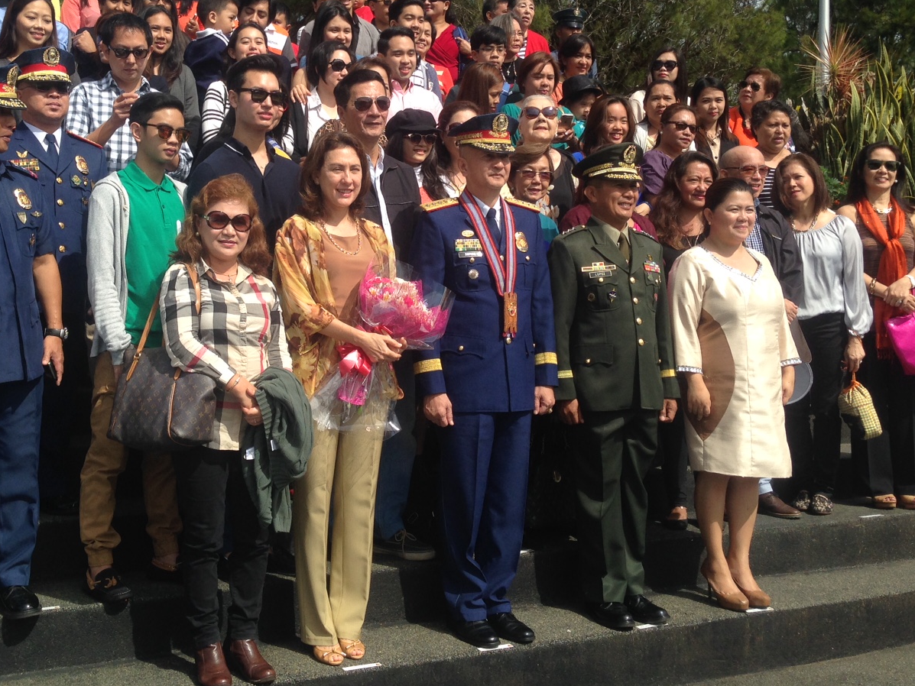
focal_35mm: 45
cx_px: 358
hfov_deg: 41.8
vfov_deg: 32.0
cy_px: 243
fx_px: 1190
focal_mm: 4.12
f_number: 2.4
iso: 50
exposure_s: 1/1261
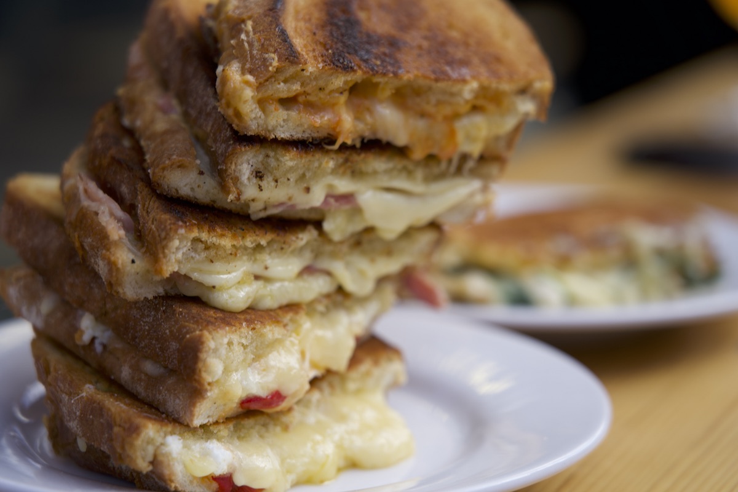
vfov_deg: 13.4
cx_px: 369
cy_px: 246
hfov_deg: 20.0
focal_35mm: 102
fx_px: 2091
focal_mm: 102
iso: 100
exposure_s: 1/200
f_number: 4.5
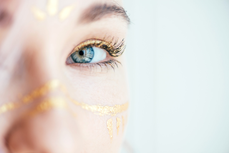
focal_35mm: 105
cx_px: 114
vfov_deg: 13.1
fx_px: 668
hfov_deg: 19.4
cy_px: 76
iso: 400
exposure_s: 1/200
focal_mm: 105
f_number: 3.2
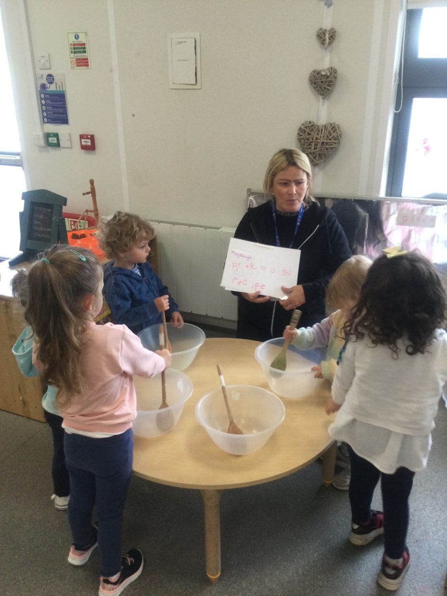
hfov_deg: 45.4
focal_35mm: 31
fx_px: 534
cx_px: 224
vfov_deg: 58.4
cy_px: 298
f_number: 2.4
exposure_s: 1/33
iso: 80
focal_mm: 3.3
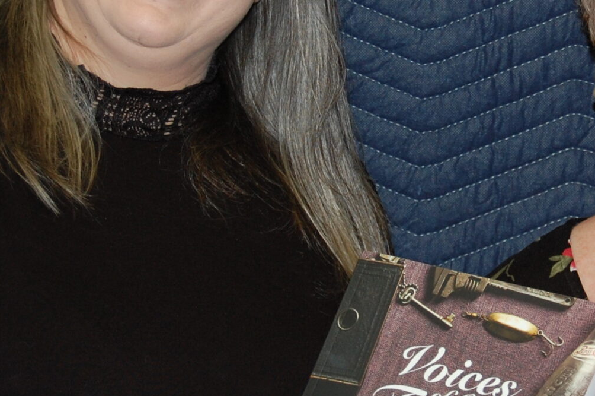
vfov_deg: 8.9
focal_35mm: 153
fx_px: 2526
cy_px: 111
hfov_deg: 13.4
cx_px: 397
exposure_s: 1/60
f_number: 5
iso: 400
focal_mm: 40
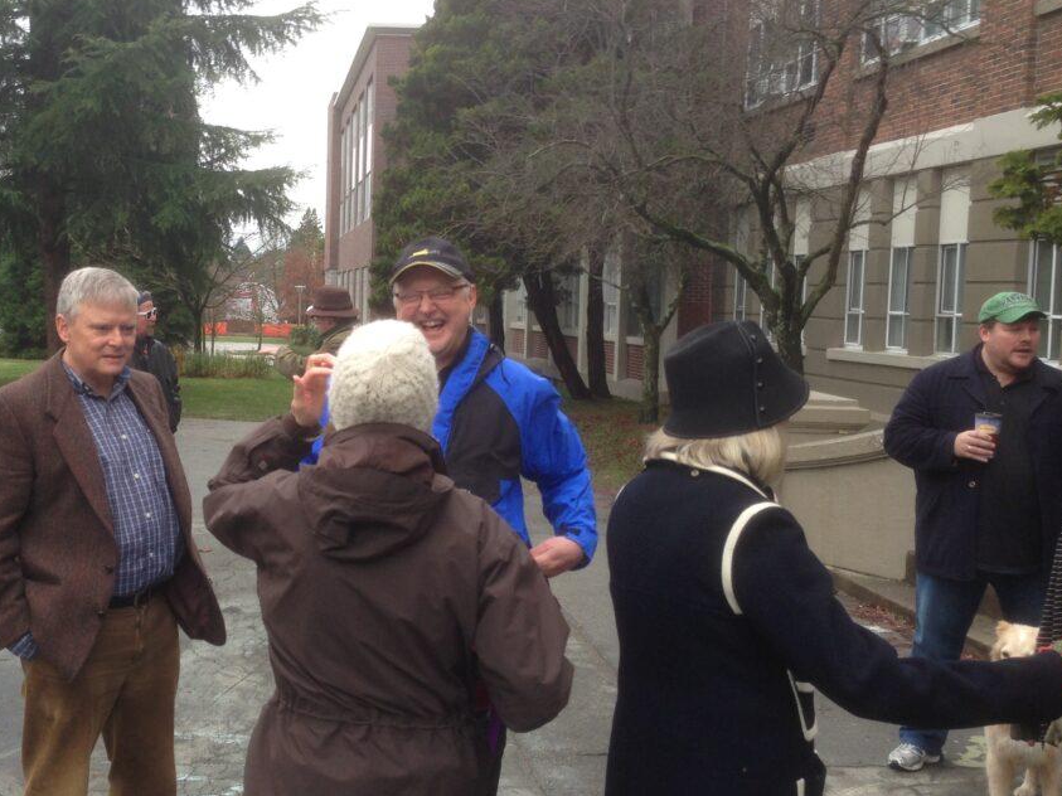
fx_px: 1442
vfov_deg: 30.9
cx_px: 345
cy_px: 397
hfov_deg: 39.9
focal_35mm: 47
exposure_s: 1/120
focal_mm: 4.13
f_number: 2.4
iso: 50
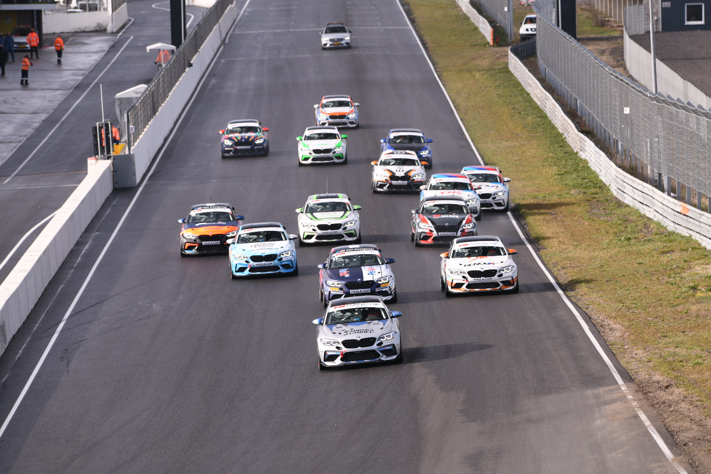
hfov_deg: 6.9
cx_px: 356
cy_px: 237
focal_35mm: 300
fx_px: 5925
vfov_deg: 4.6
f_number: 7.1
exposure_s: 1/320
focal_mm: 300
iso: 400
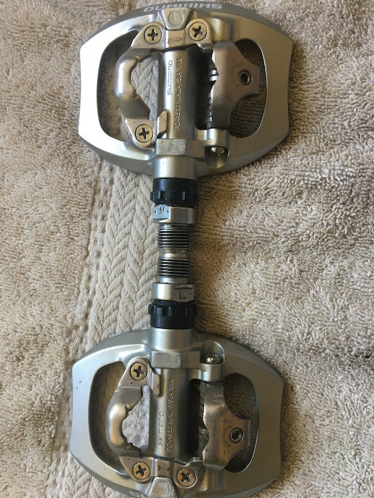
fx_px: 418
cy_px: 249
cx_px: 187
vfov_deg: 61.7
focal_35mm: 29
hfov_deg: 48.2
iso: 40
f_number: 2.2
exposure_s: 1/30
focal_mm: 4.15
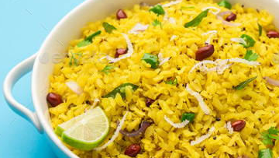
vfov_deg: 11.8
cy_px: 94
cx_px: 188
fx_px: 762
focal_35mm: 103
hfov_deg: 20.7
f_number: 8
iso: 100
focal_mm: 60
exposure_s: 1/125
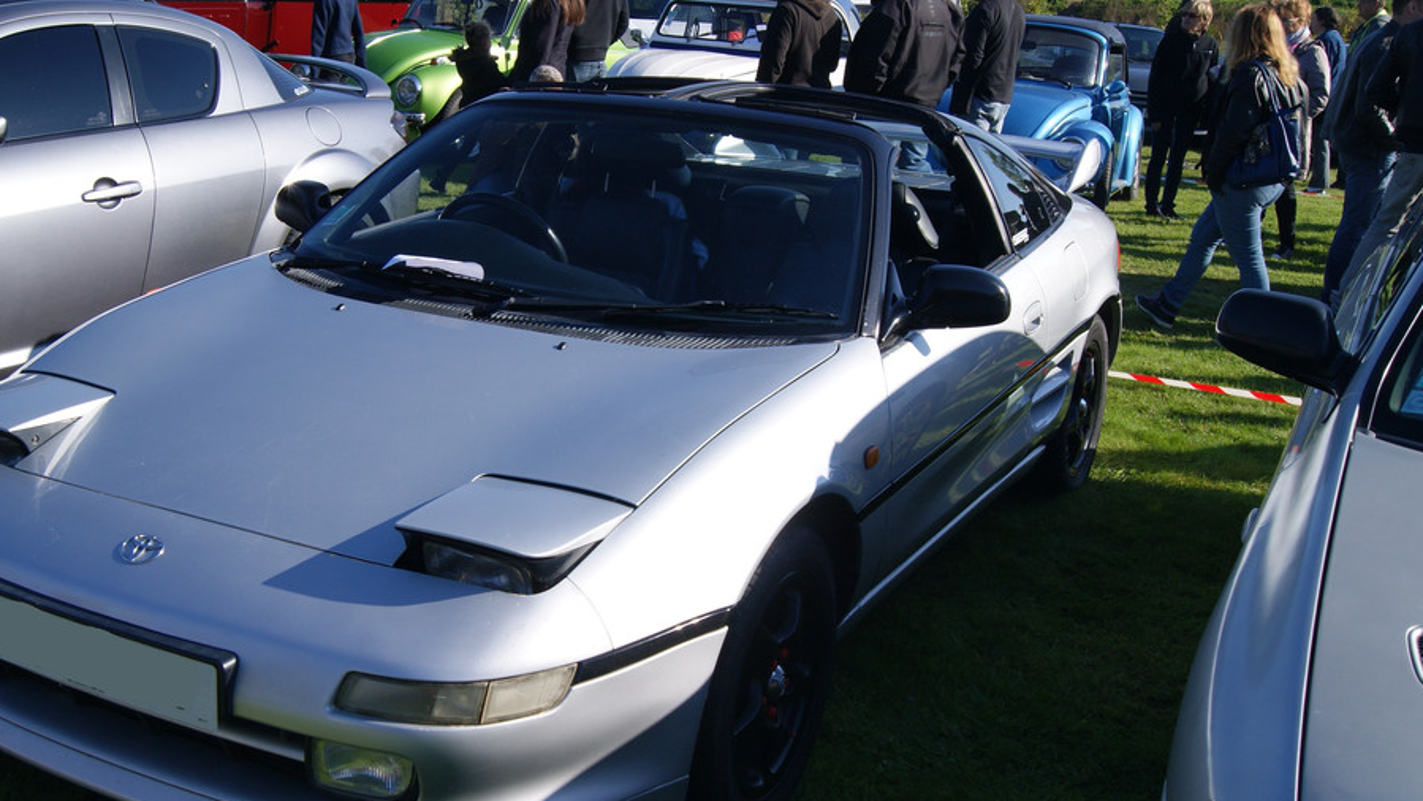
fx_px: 1585
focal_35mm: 42
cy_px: 454
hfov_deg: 48.1
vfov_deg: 28.3
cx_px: 590
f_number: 10
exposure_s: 1/160
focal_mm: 20
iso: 100
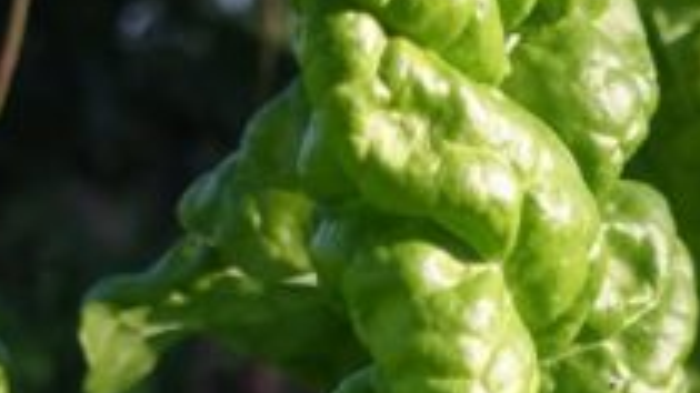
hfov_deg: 17.8
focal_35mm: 120
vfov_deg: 9.6
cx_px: 175
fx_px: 2227
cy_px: 686
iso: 125
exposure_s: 1/80
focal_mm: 8.8
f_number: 2.8
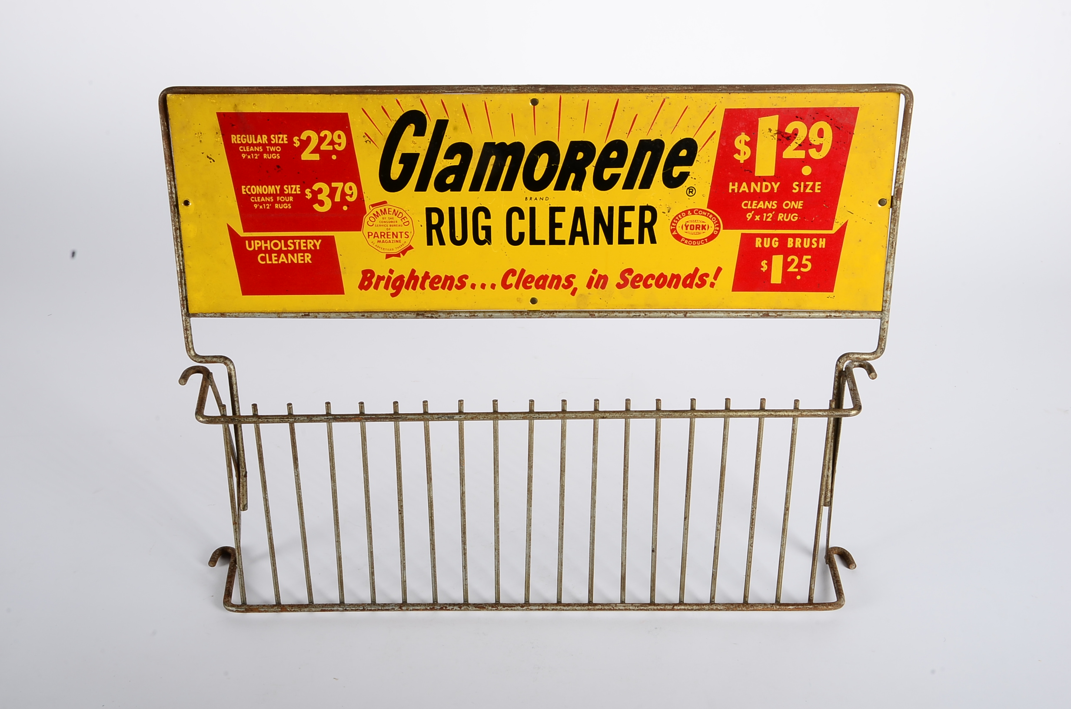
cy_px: 354
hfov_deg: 43.7
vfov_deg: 29.7
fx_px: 1336
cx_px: 536
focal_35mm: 45
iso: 100
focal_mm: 30
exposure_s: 1/160
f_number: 20
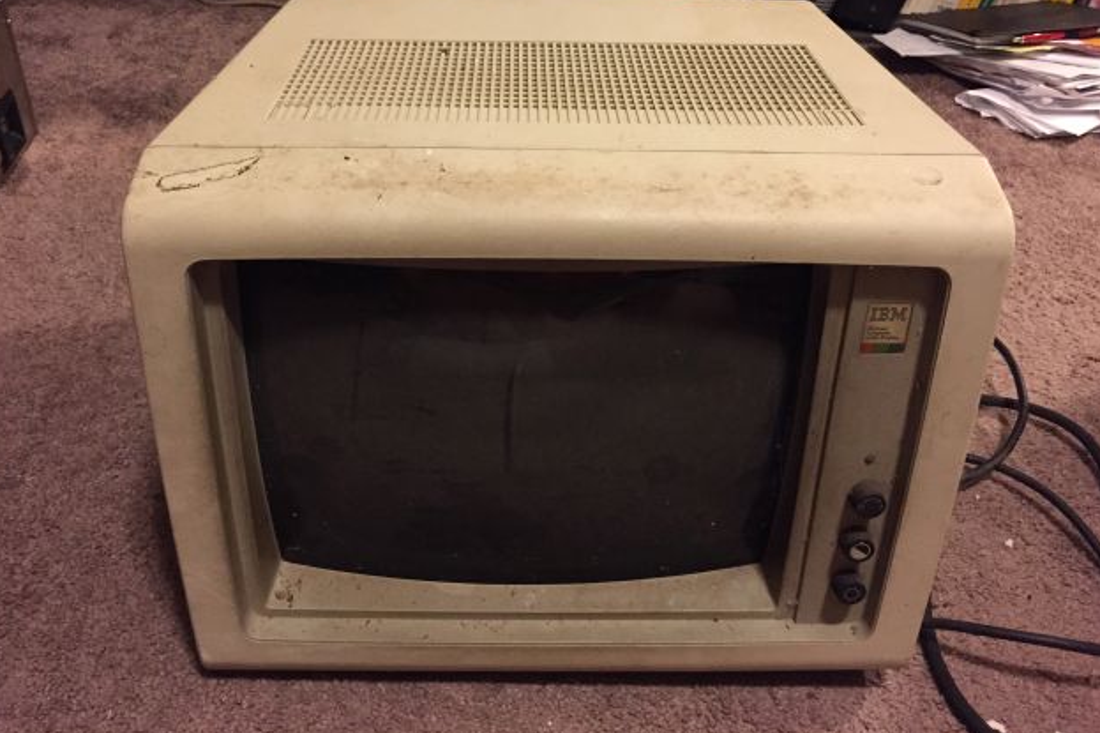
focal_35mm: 31
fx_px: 947
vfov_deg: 42.2
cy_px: 321
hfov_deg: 60.3
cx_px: 542
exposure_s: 1/15
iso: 320
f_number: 2.2
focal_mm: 4.15
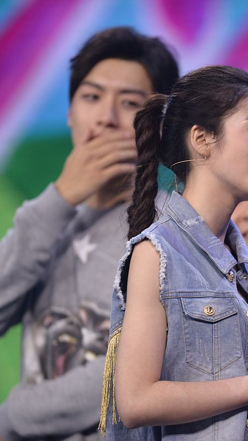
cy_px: 221
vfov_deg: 4.6
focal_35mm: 473
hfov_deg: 2.6
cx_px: 246
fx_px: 5528
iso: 1100
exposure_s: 1/200
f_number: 2.8
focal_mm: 300
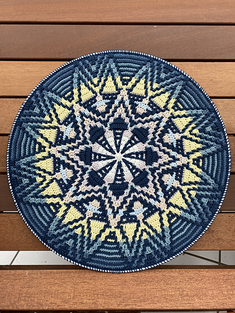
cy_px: 156
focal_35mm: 26
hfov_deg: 53.1
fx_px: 235
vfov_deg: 67.3
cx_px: 118
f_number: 1.8
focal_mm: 4.25
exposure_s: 1/122
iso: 40
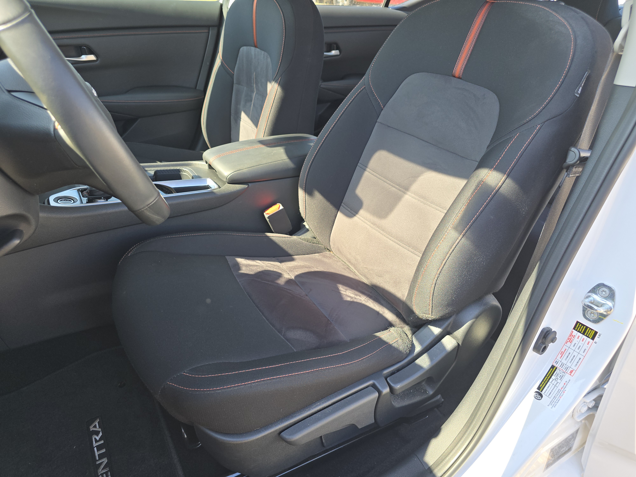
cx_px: 318
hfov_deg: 73.9
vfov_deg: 58.9
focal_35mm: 23
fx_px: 423
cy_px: 238
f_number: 1.7
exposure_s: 1/180
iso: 20
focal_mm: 6.3
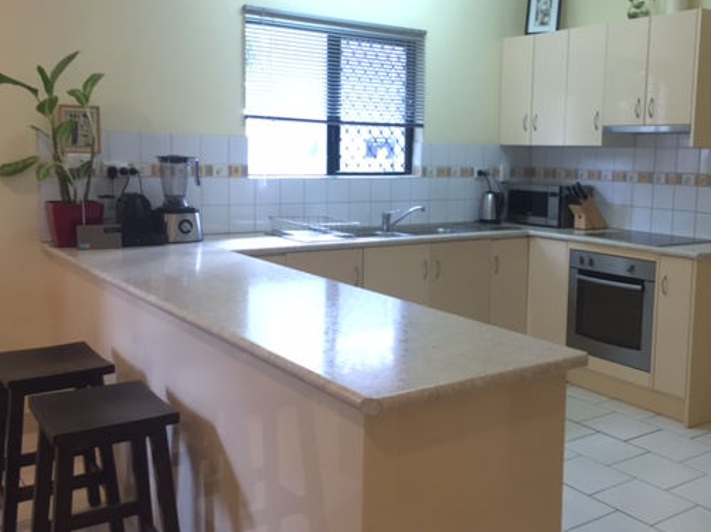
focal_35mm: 37
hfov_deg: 49.8
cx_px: 432
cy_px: 242
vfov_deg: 38.6
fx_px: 760
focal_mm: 4.15
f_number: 2.2
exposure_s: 1/33
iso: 80
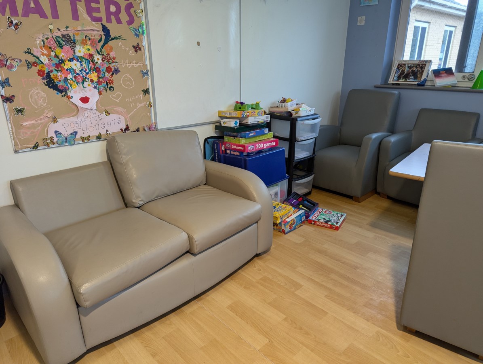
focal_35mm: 24
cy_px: 182
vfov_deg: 56.9
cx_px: 242
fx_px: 335
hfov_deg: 71.5
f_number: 1.85
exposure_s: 1/25
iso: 107
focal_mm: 6.81
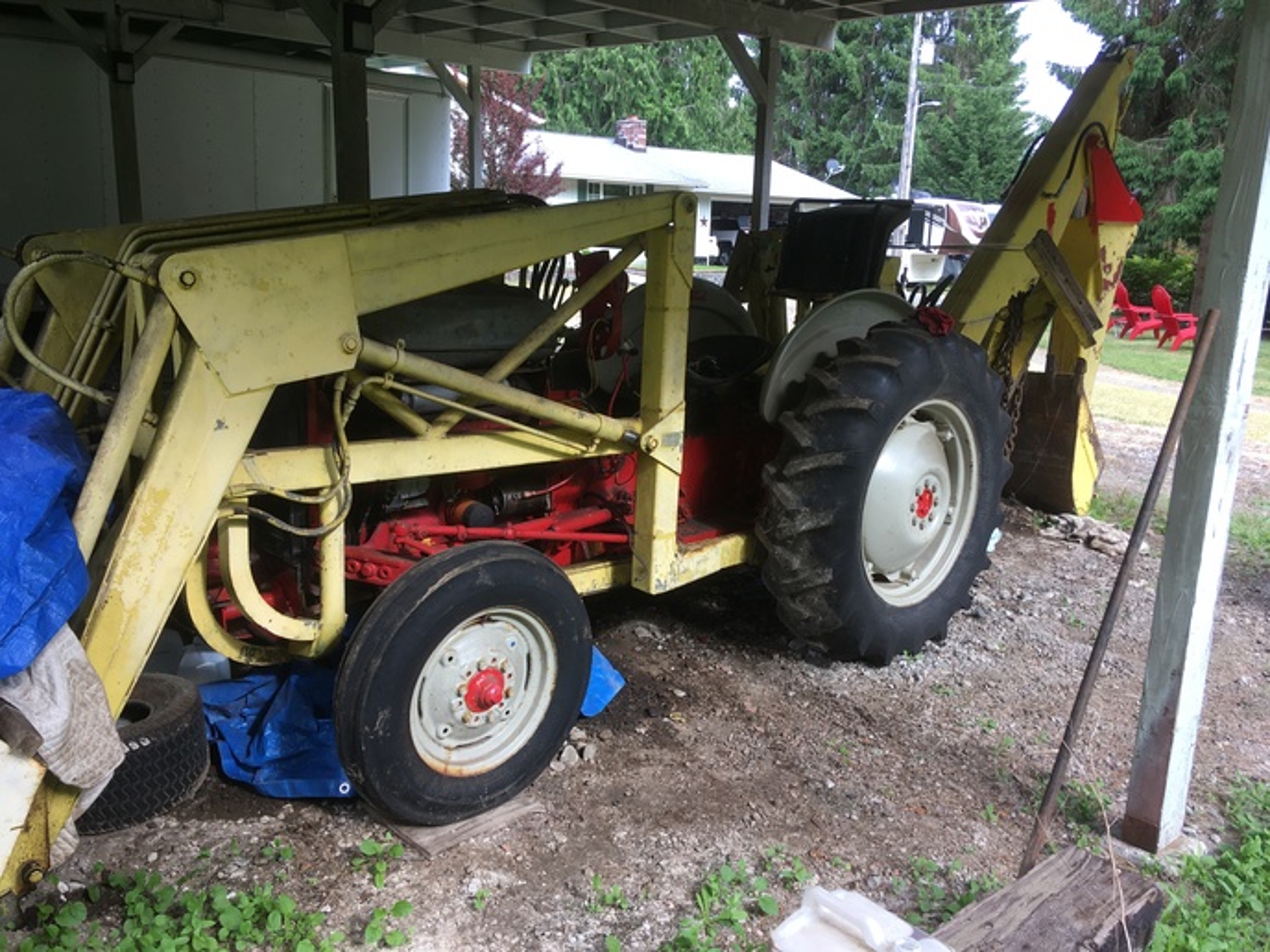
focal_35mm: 29
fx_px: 1064
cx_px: 635
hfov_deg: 61.7
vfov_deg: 48.2
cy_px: 476
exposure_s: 1/127
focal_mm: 4.15
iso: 25
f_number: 2.2
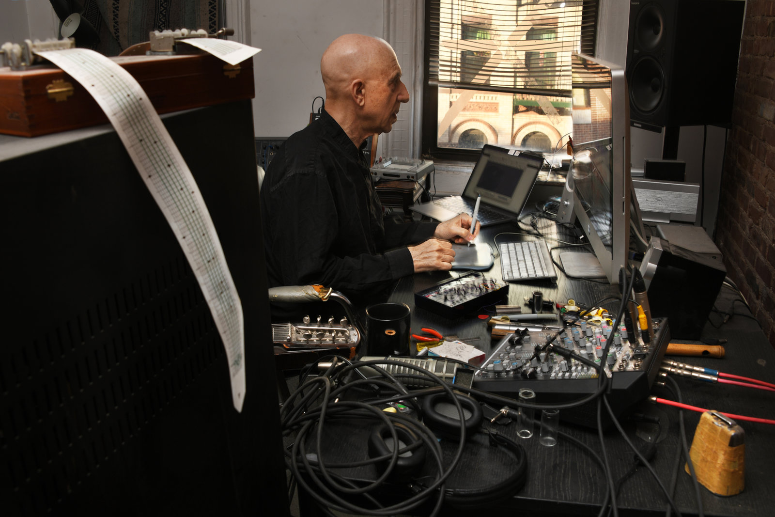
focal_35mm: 28
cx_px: 388
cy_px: 258
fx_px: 603
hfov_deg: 65.5
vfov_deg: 46.4
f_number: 6.3
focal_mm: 28
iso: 100
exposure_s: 1/10
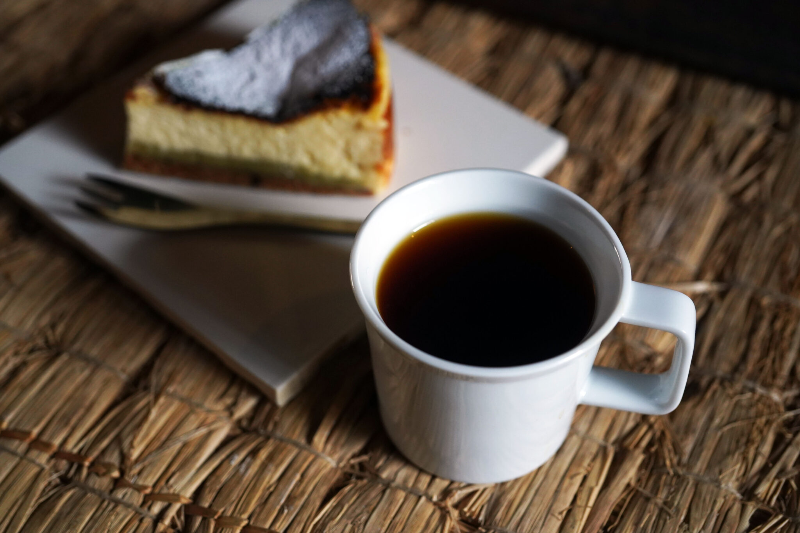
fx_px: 1111
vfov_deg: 27.0
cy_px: 266
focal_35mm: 50
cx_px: 400
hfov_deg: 39.6
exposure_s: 1/500
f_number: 3.5
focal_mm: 50
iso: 2500
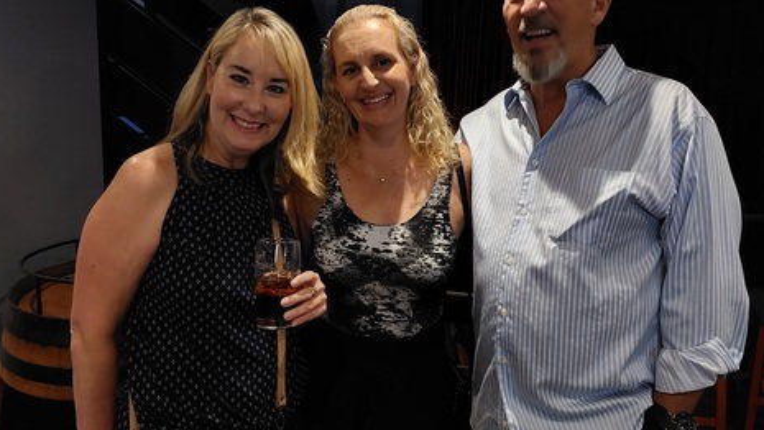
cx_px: 409
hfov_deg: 67.8
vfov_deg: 41.5
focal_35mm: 28
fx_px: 567
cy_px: 189
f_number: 1.8
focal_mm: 5.06
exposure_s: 1/24
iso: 800
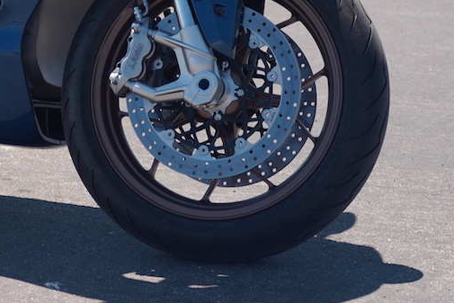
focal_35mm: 158
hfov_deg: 12.8
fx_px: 1993
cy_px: -92
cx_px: -21
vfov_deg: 8.6
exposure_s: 1/60
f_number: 2.8
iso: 200
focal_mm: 38
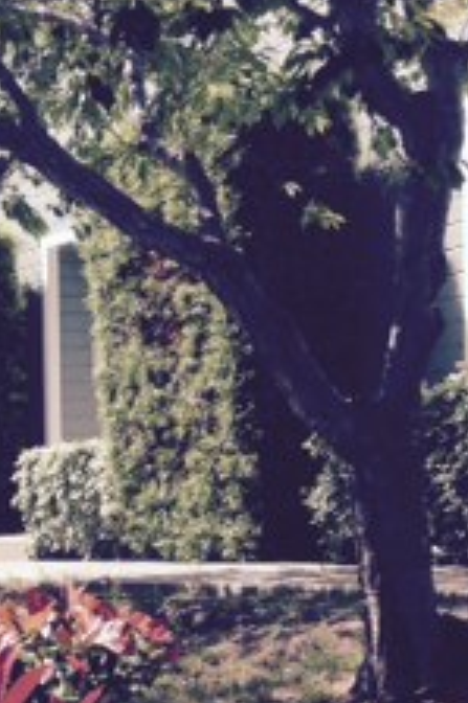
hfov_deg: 12.7
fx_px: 1914
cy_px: 612
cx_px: -374
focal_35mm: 98
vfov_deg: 20.5
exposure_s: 1/638
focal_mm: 4.12
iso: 50
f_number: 2.4
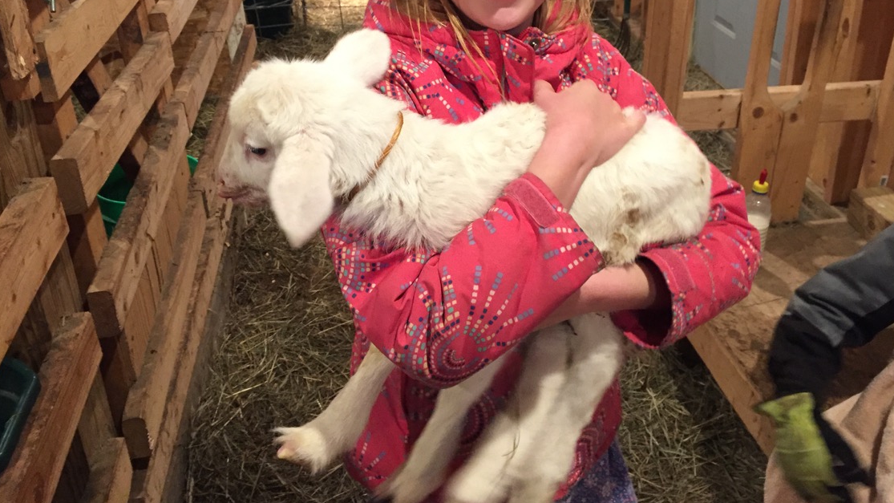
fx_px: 806
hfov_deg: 58.0
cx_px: 475
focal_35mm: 34
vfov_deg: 34.3
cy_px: 161
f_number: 2.2
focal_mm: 4.15
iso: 250
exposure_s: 1/24
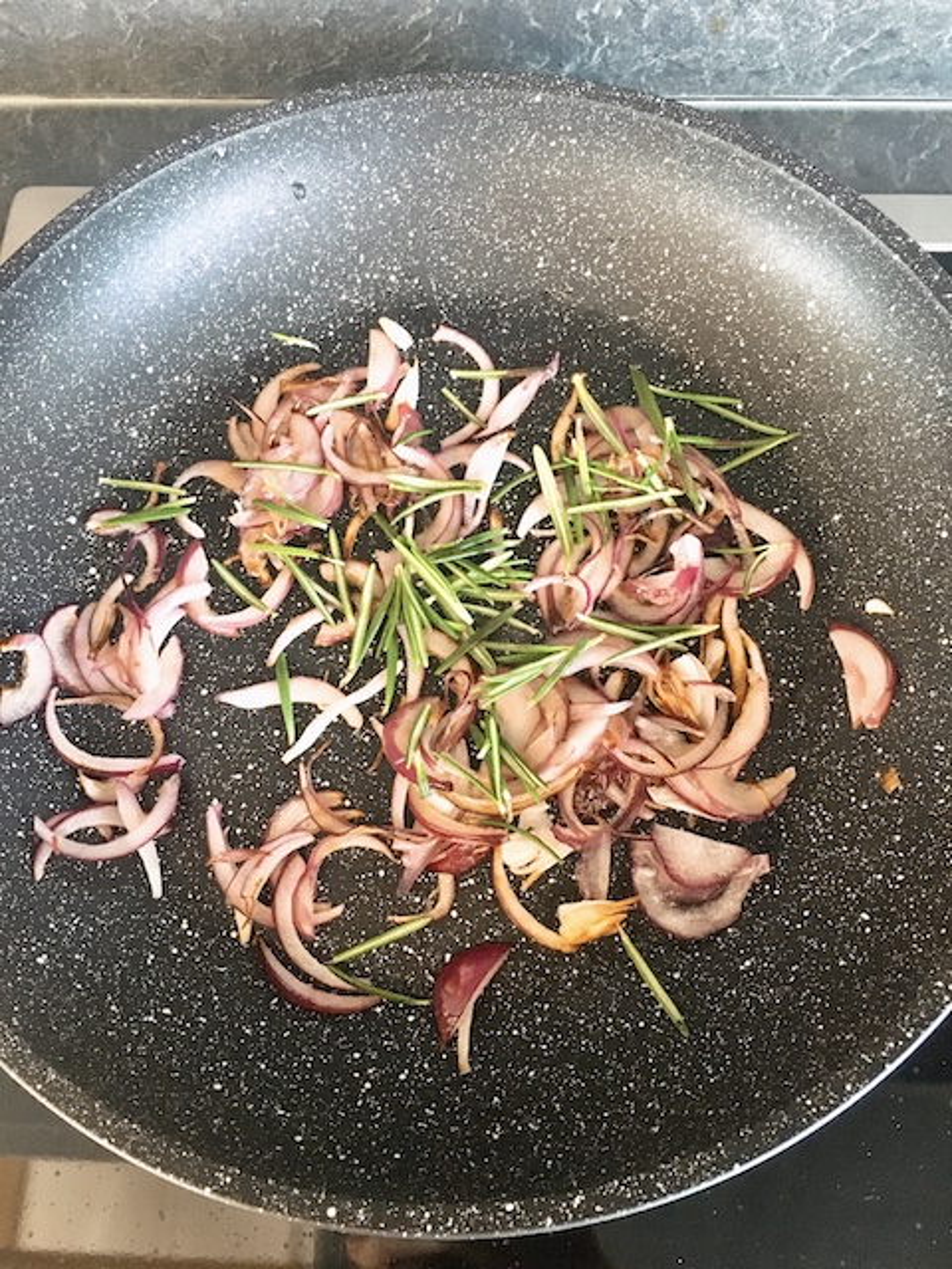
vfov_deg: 61.7
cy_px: 634
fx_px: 1063
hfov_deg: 48.2
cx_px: 476
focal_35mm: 29
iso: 320
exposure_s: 1/17
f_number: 2.2
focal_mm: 4.15
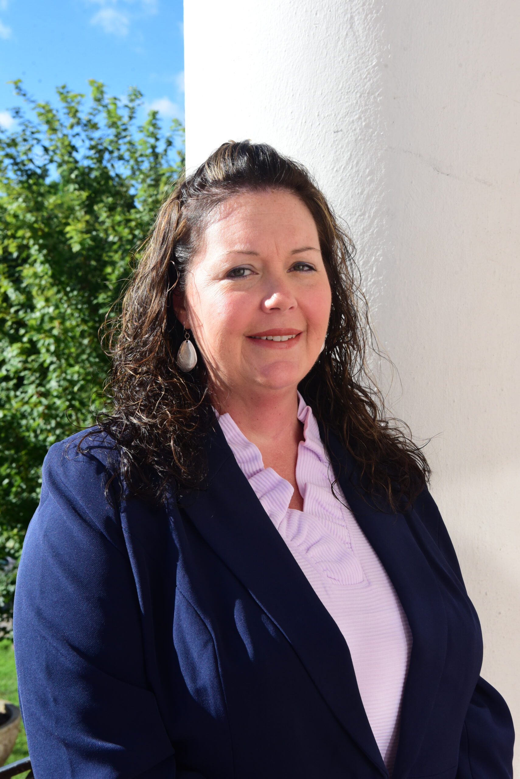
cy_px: 390
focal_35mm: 52
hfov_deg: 26.0
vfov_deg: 38.2
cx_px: 260
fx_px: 1126
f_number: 14
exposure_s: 1/800
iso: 1600
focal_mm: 52
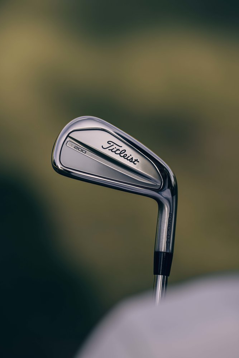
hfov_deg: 10.2
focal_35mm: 135
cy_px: 179
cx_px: 120
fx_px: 1344
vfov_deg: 15.2
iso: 80
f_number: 4
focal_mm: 135
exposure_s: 1/400
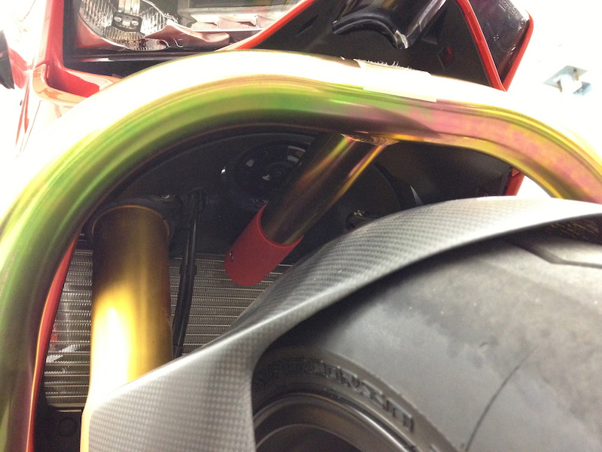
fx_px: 609
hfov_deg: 52.6
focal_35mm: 35
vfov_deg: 40.7
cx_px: 301
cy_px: 226
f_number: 2.4
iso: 320
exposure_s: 1/20
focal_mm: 4.28
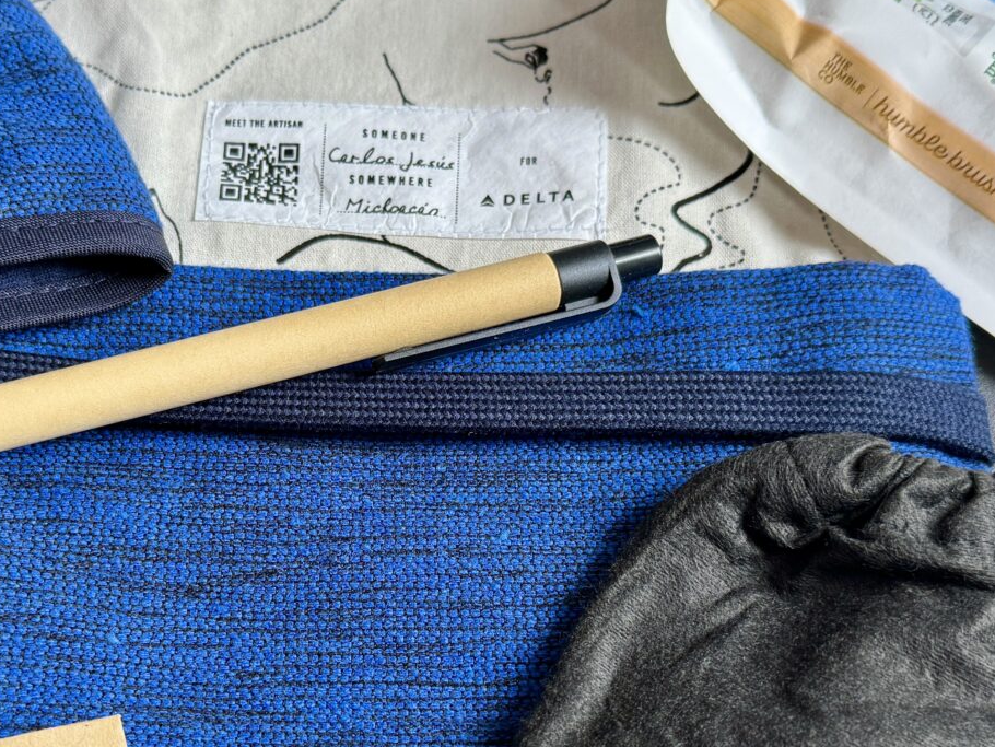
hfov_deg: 35.3
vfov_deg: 27.0
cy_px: 467
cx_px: 372
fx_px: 1553
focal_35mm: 54
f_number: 1.78
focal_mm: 6.86
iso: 100
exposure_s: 1/91
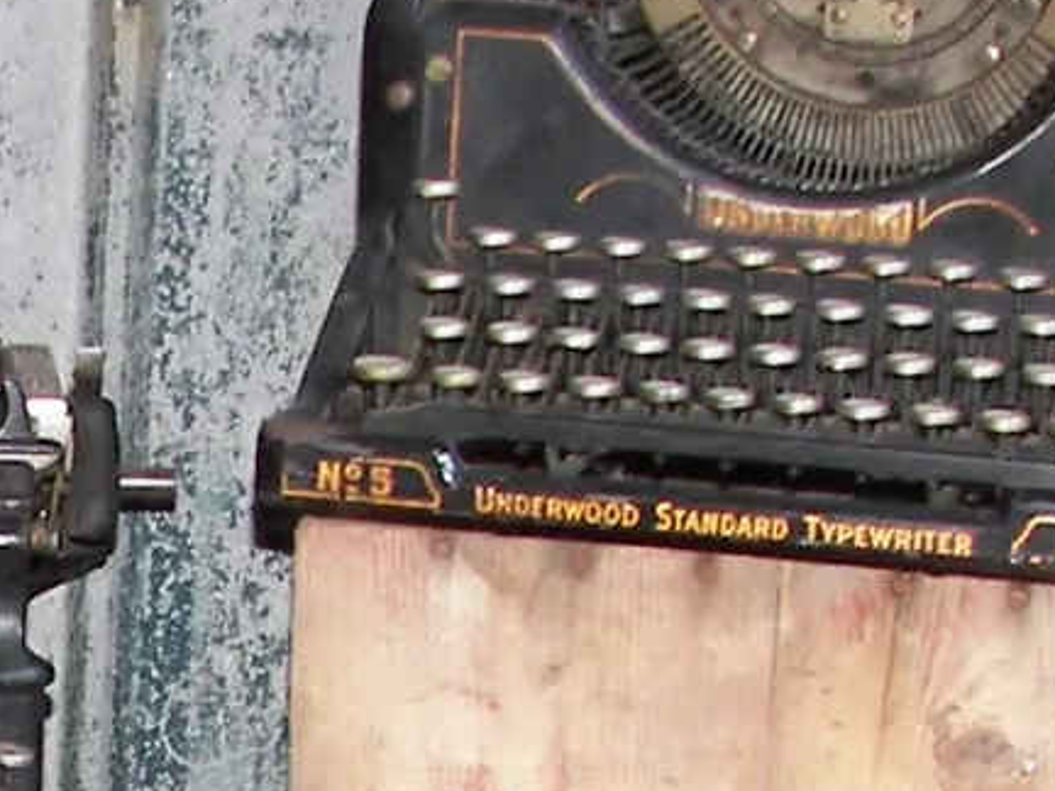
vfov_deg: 9.0
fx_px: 4876
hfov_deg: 12.0
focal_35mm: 160
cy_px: 1213
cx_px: -337
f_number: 2.8
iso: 100
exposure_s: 1/30
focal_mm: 6
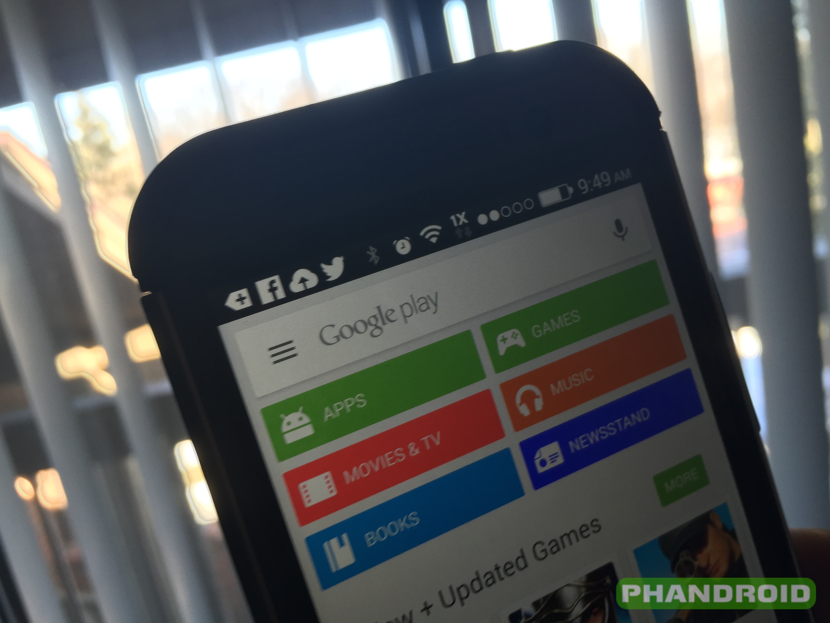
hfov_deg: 61.7
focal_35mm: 29
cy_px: 312
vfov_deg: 48.2
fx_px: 695
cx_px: 415
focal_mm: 4.15
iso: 32
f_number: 2.2
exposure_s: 1/40
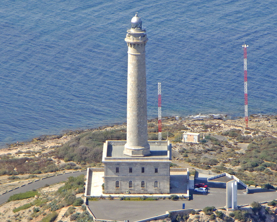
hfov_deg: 5.9
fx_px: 2673
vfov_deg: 4.7
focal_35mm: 326
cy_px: 149
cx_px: 139
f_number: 6
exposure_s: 1/1000
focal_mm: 100
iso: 400
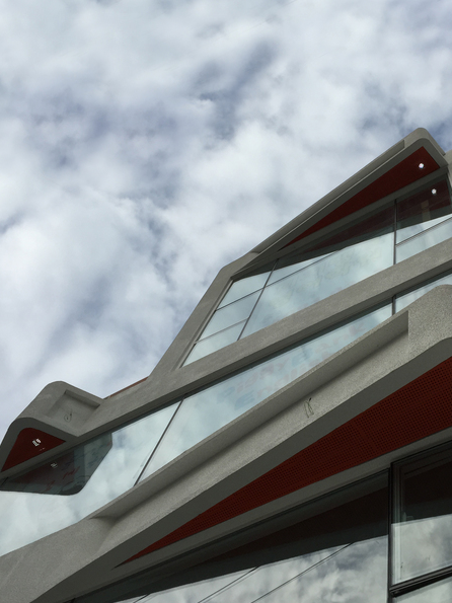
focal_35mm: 39
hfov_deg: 36.1
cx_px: 330
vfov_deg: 47.9
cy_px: 303
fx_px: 679
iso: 32
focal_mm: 4.15
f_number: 2.2
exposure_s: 1/2825
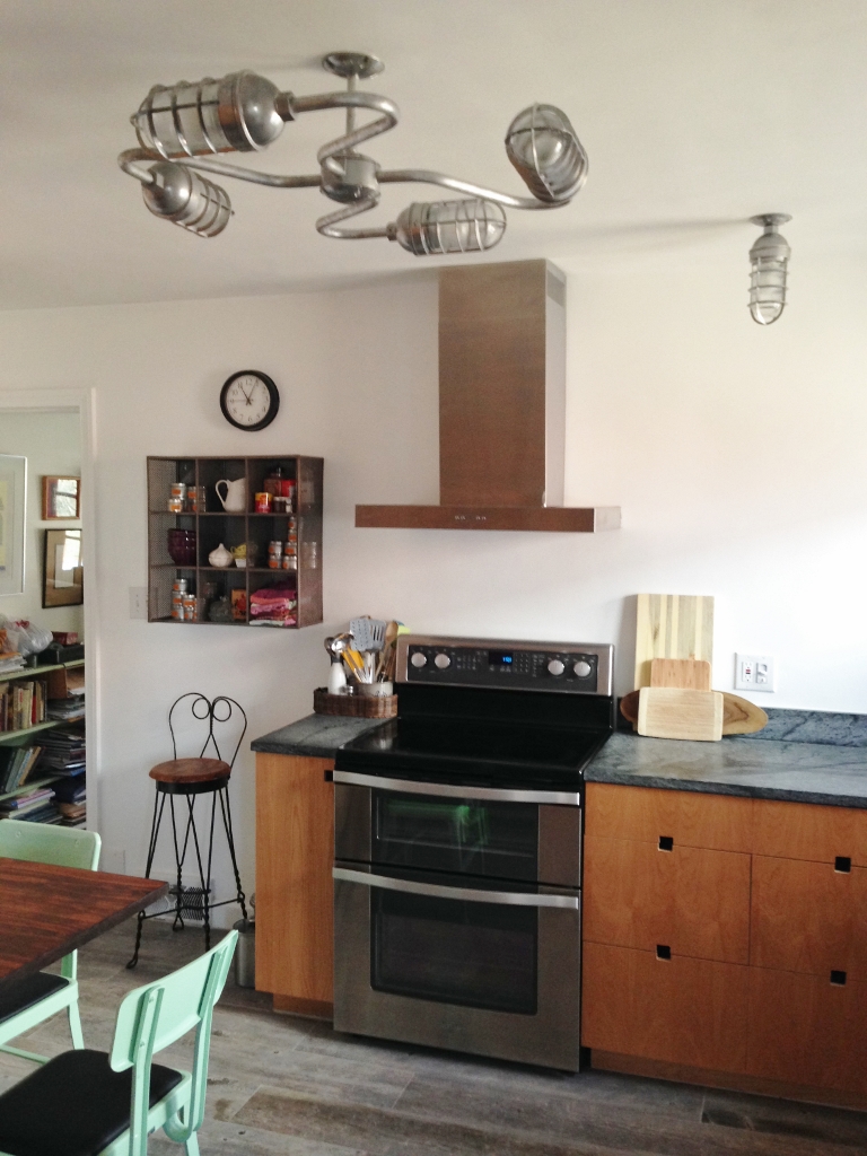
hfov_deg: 42.9
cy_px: 578
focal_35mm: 33
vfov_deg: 55.4
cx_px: 434
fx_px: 1102
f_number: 2.4
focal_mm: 4.12
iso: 125
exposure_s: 1/20
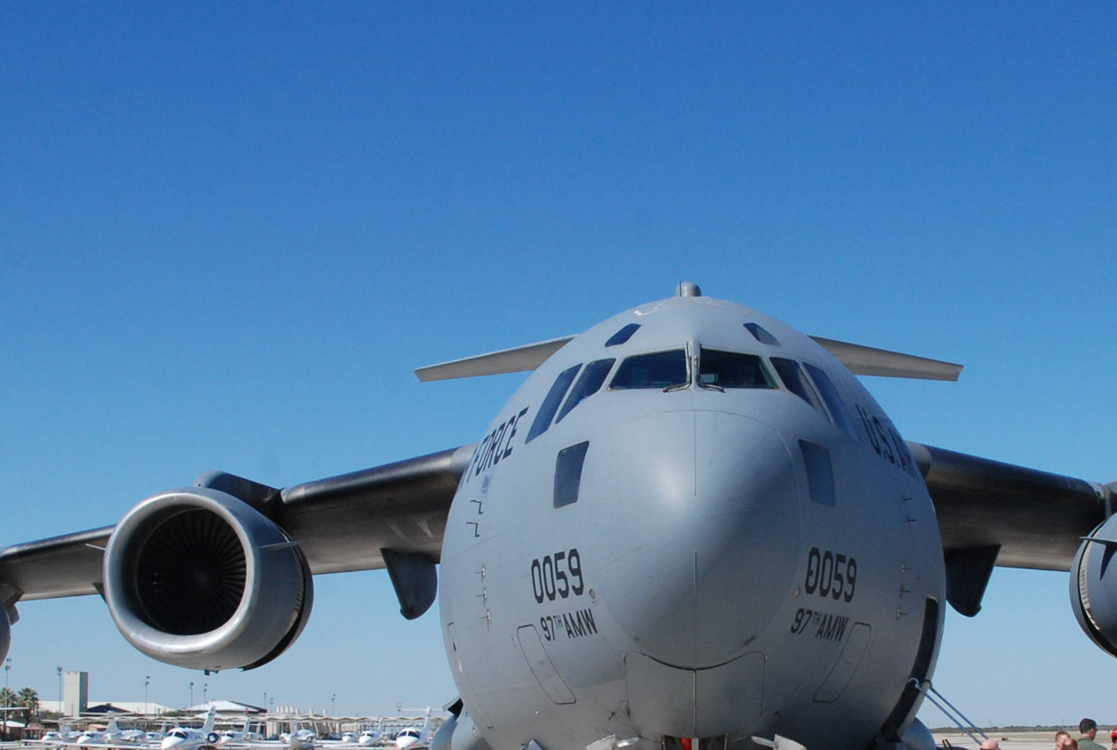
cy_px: 568
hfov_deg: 32.7
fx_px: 1897
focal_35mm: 61
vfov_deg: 22.2
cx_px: 665
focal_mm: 20
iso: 400
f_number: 11
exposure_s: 1/500
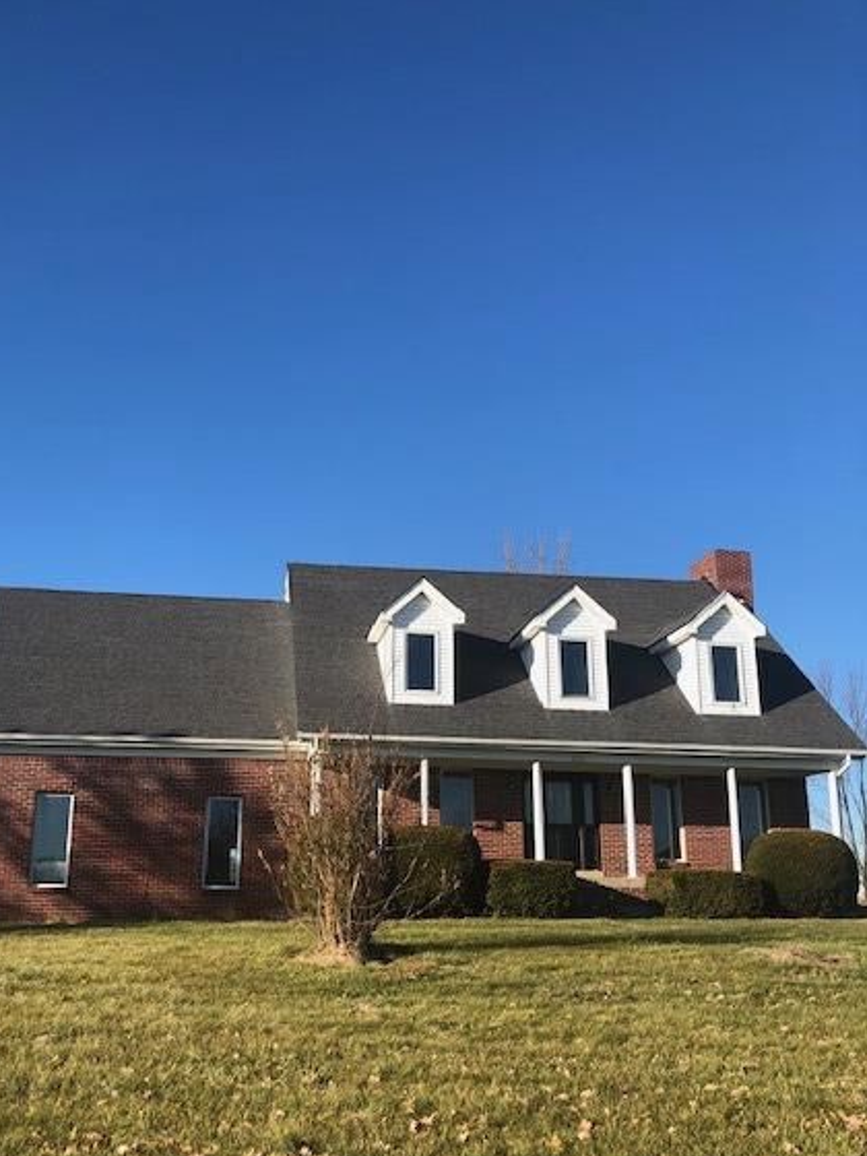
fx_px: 1069
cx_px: 374
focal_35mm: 32
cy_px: 659
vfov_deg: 56.6
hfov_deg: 44.1
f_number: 1.8
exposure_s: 1/1116
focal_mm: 4
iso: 20
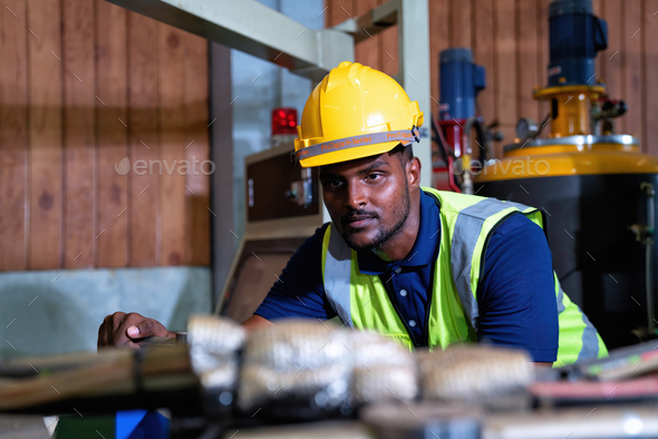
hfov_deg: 41.9
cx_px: 329
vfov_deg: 28.7
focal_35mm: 47
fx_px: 859
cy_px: 220
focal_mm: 47
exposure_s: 1/250
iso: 1000
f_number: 2.8
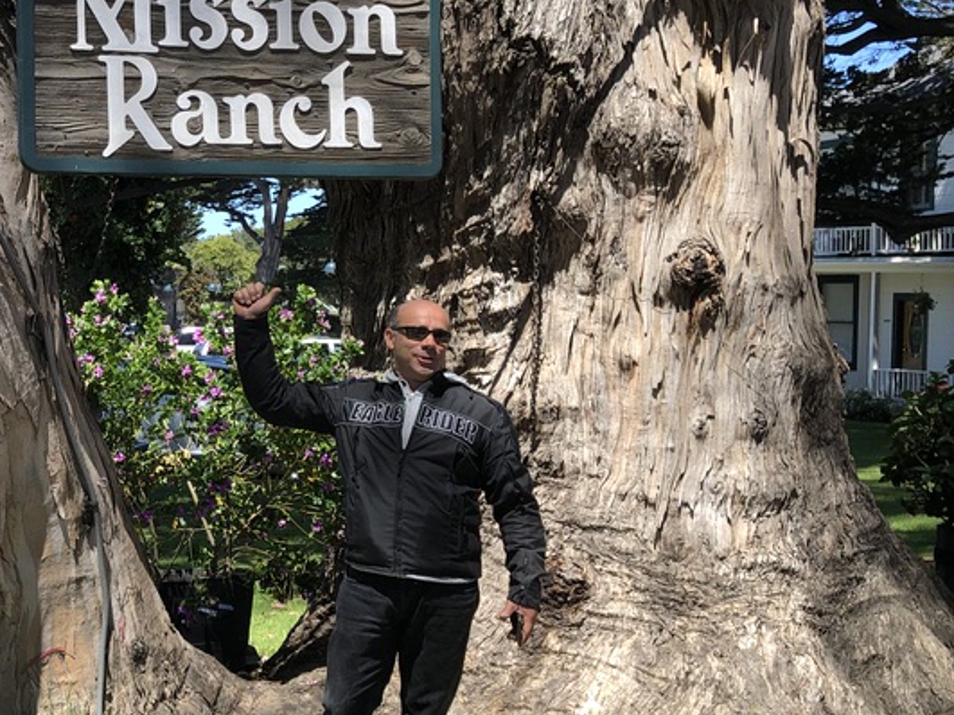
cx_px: 81
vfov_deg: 27.0
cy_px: 329
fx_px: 1488
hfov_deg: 33.5
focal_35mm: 54
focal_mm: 4
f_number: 1.8
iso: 20
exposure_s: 1/716
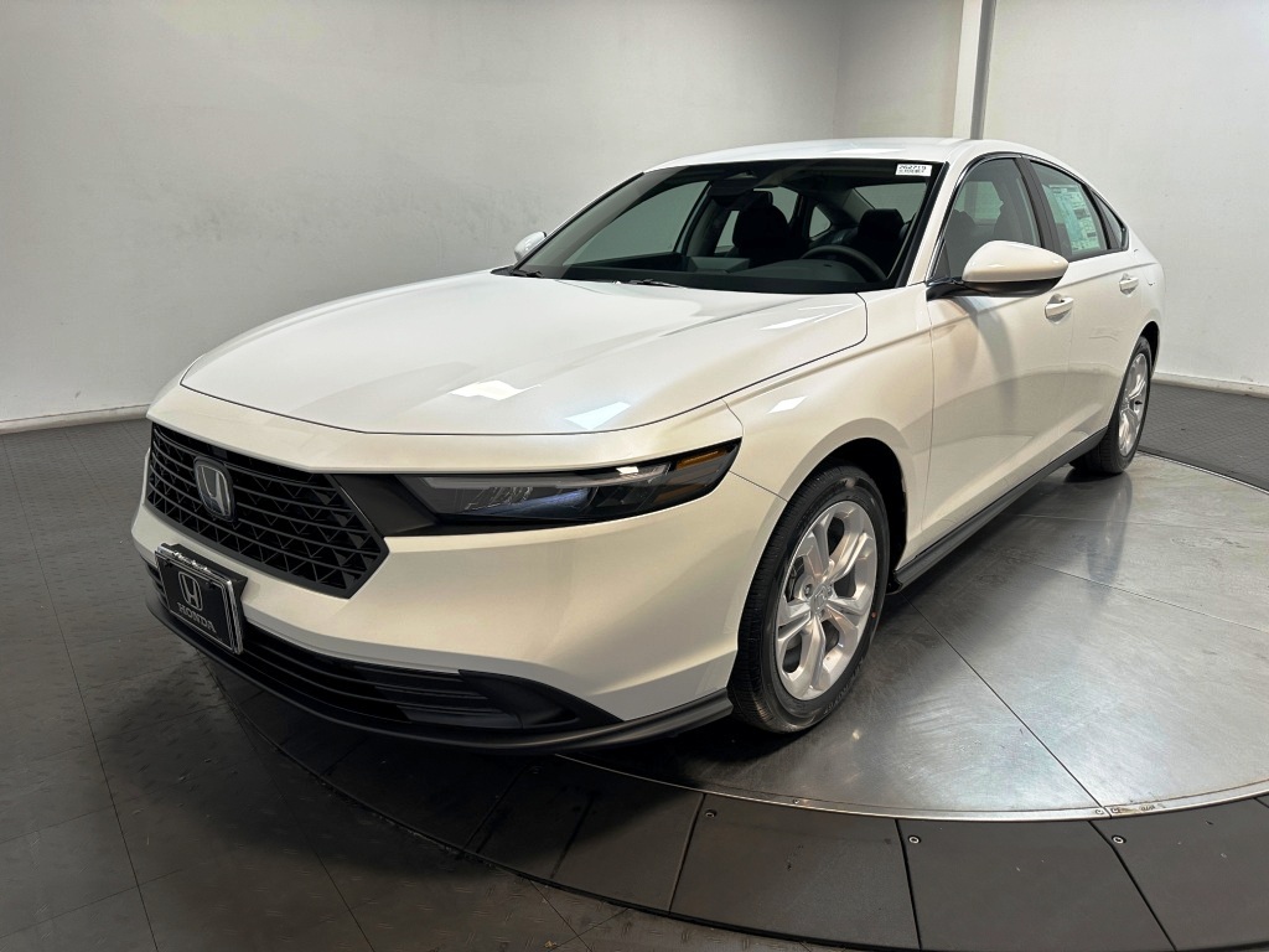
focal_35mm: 24
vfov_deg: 56.8
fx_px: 880
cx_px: 634
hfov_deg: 71.6
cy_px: 476
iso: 160
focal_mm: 6.86
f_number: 1.78
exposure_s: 1/60
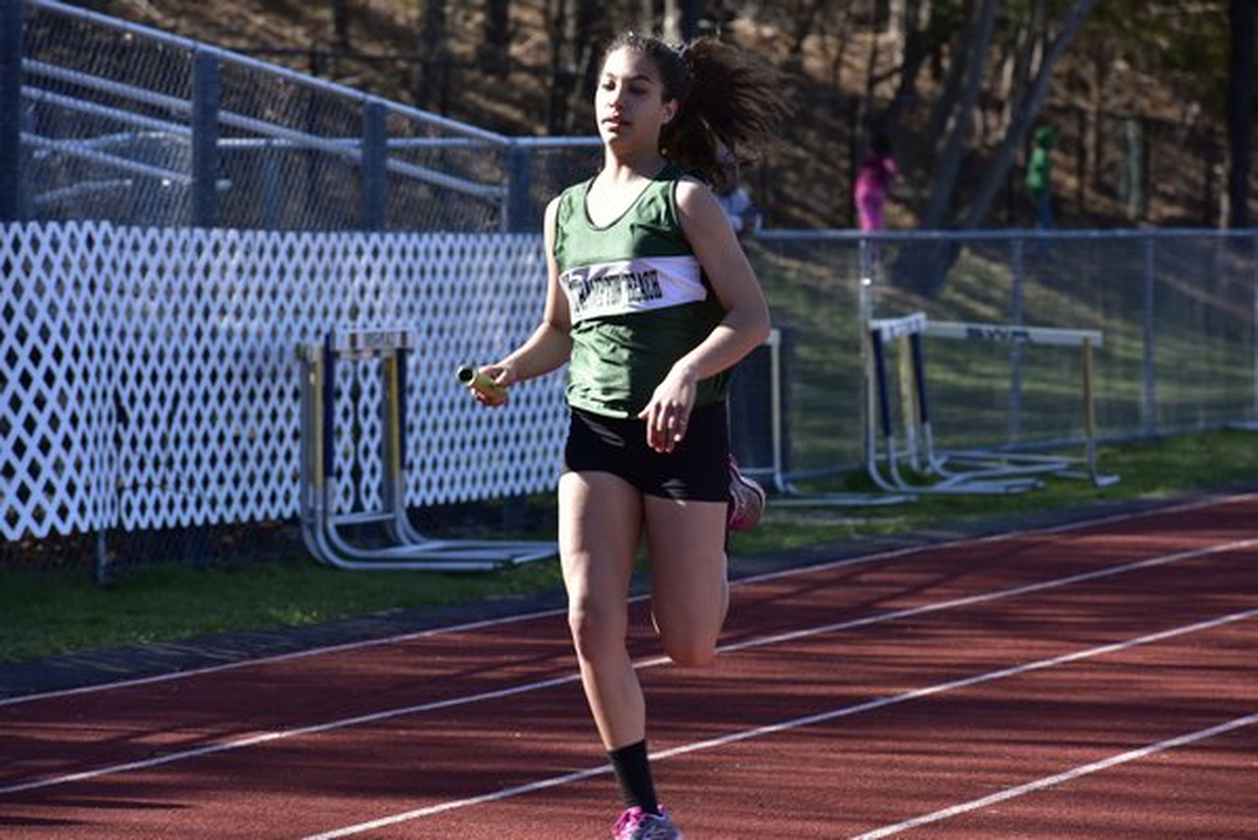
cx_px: 629
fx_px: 6992
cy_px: 420
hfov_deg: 10.3
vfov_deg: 6.9
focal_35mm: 200
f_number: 8
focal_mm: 200
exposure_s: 1/400
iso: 400
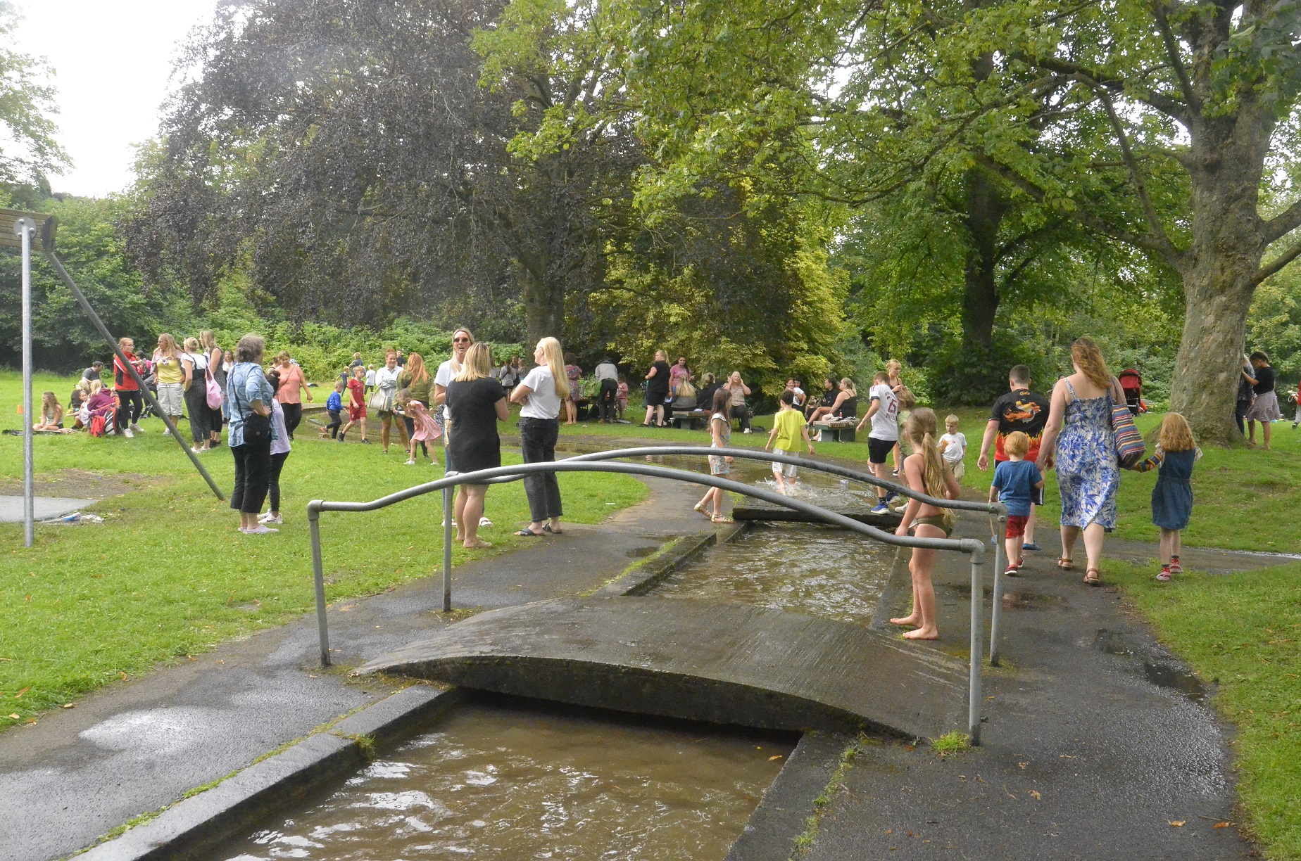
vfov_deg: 41.5
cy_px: 430
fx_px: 1136
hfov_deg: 59.6
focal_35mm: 32
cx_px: 650
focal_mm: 21
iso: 6400
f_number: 13
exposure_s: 1/640
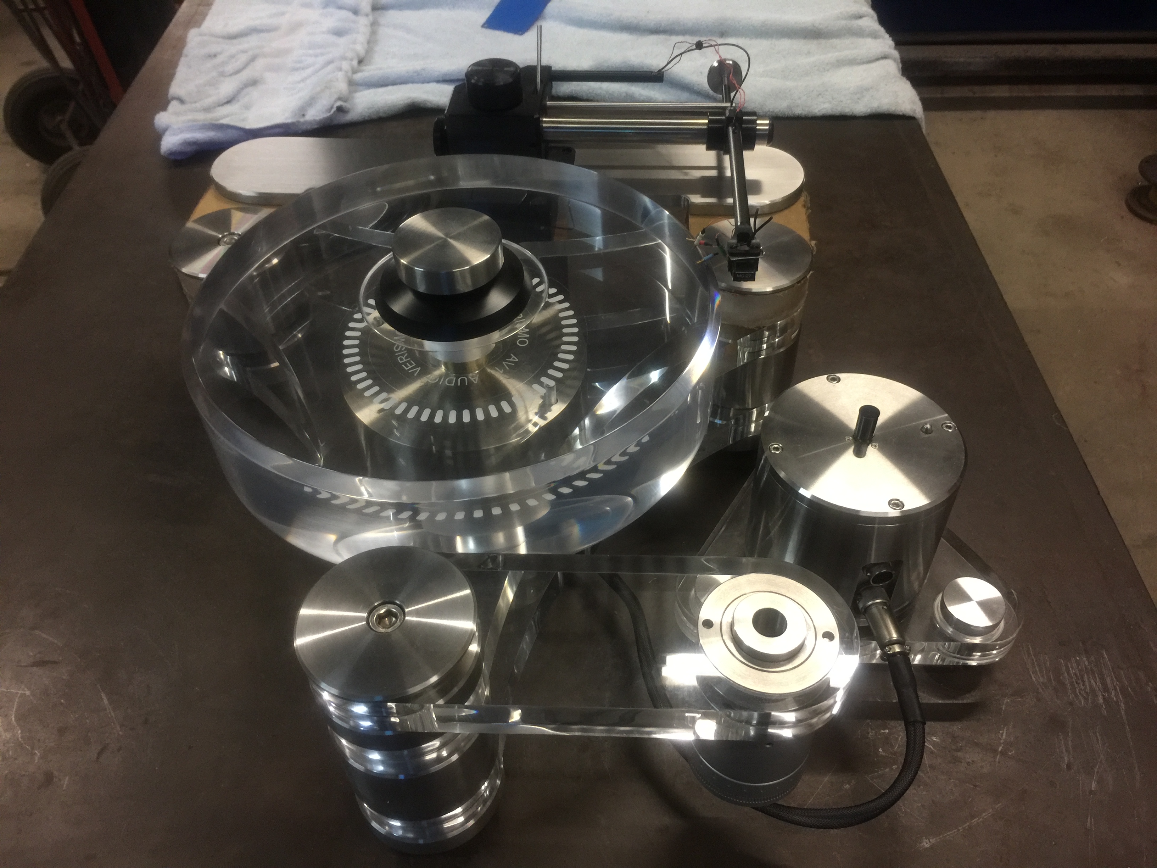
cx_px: 578
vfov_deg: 48.2
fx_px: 969
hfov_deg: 61.7
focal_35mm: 29
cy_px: 434
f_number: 2.2
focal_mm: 4.15
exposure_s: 1/10
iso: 125
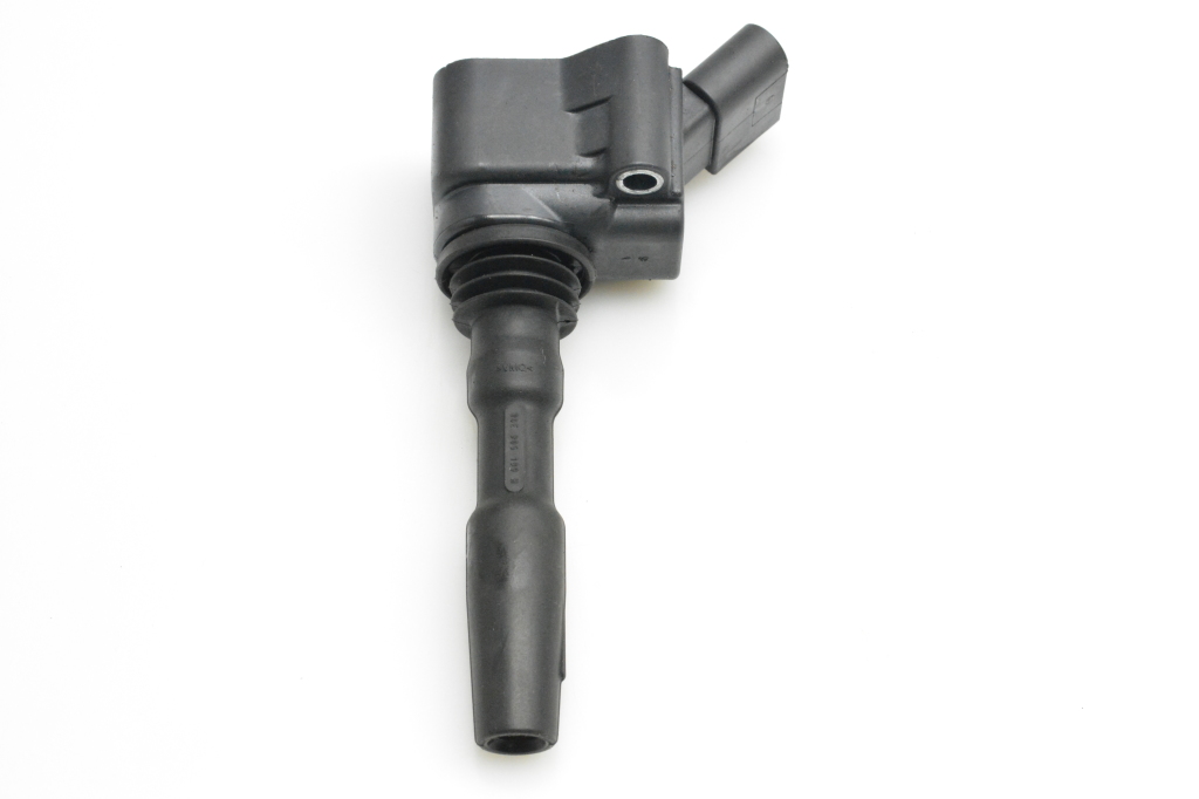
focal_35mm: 72
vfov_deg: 18.9
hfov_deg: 28.1
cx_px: 600
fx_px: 2397
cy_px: 400
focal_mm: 48
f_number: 11
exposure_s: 1/320
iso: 6400
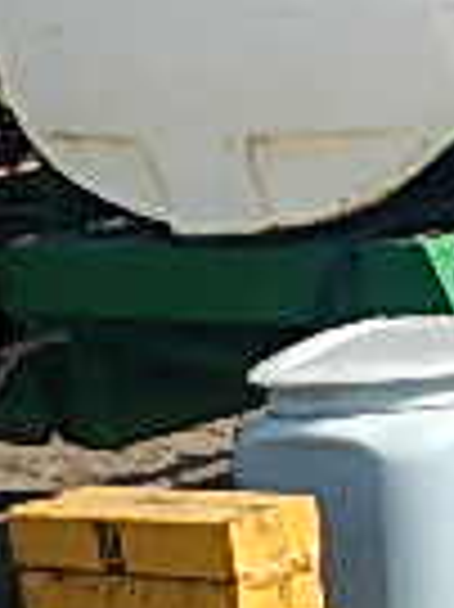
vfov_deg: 15.2
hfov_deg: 12.7
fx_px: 1997
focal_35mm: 114
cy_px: 1063
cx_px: 494
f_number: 4.1
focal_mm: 4.3
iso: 125
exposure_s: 1/800
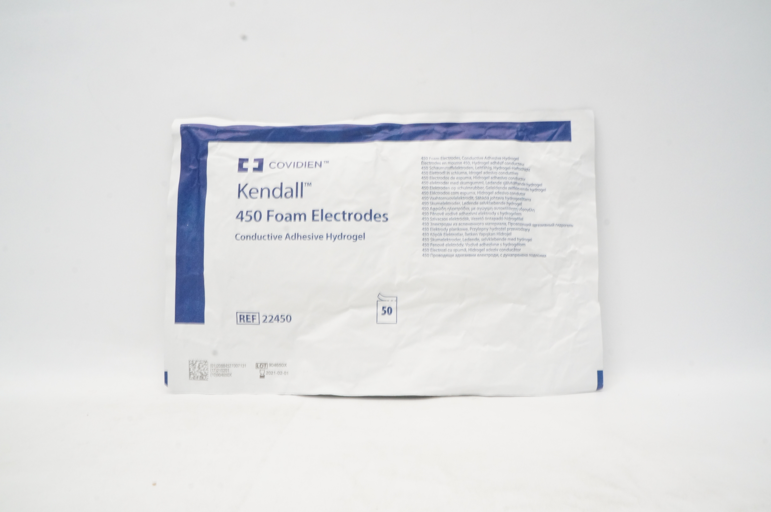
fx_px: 578
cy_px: 256
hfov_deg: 67.4
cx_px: 386
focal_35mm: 27
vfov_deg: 47.8
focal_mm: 18
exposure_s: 1/15
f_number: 18
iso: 1600
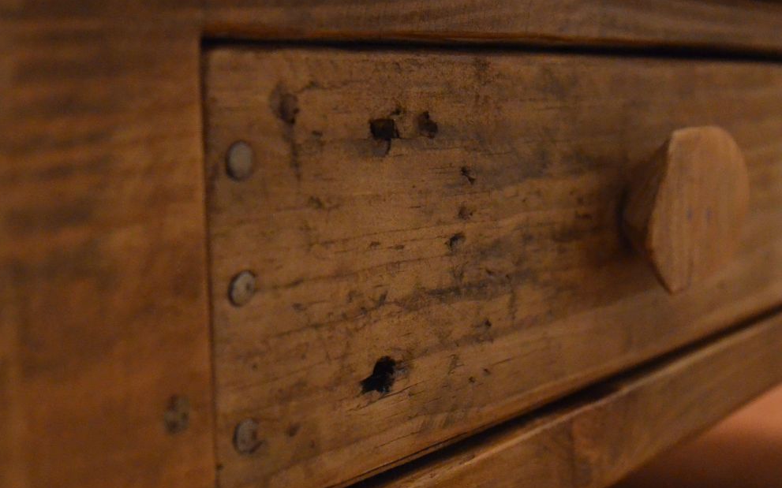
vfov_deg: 17.6
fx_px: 1577
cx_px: 426
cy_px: 292
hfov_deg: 27.8
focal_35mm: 74
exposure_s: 1/20
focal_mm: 26
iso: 3200
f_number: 4
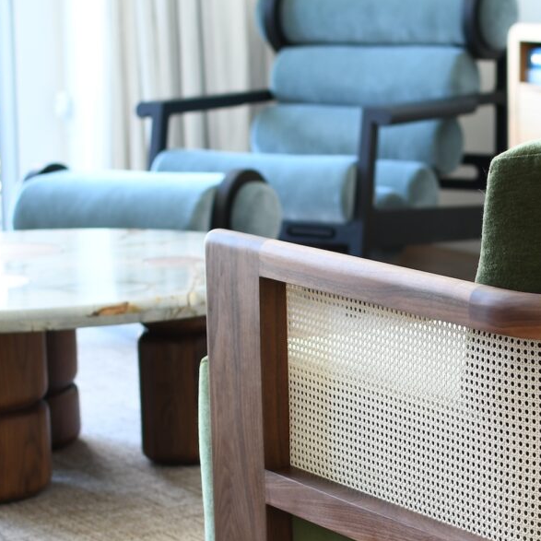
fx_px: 1998
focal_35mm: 113
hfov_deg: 15.2
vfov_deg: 15.3
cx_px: 493
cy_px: 414
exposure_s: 1/30
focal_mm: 35
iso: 320
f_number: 3.5
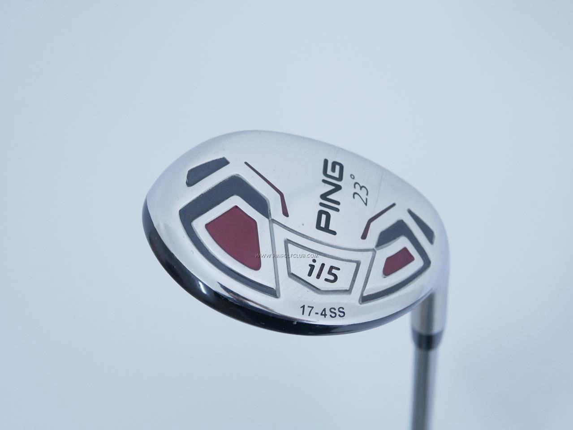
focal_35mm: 50
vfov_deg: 29.1
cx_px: 286
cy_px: 215
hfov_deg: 38.2
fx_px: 828
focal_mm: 25
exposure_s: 1/80
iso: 1600
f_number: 4.5
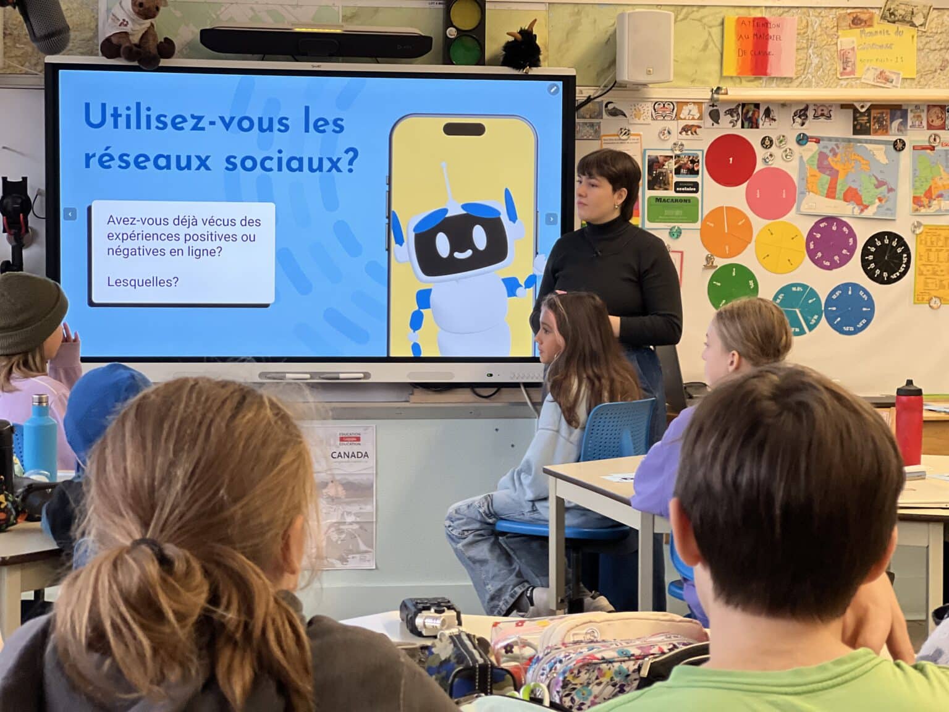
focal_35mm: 77
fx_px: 2111
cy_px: 356
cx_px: 474
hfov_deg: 25.3
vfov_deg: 19.1
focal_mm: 9
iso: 125
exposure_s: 1/40
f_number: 2.8
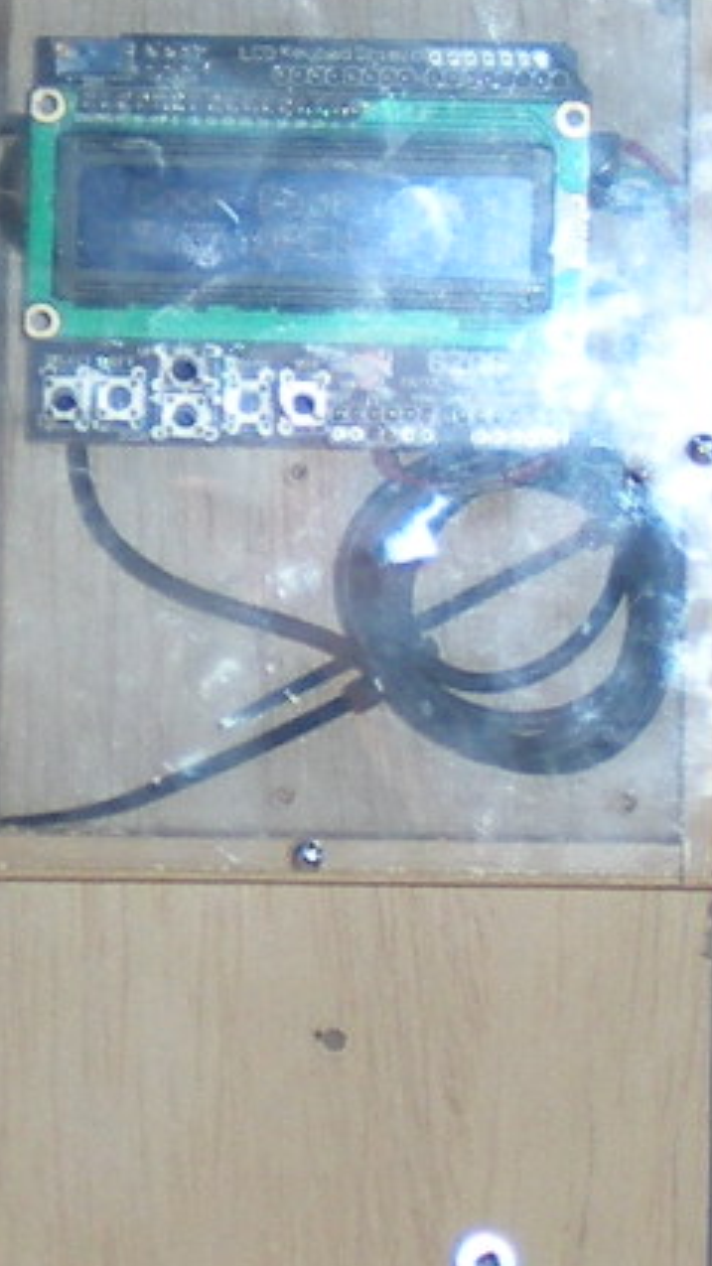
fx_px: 7755
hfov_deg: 5.2
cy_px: 241
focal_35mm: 231
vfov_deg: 9.3
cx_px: 1022
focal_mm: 7.4
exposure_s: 1/30
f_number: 3.5
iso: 64
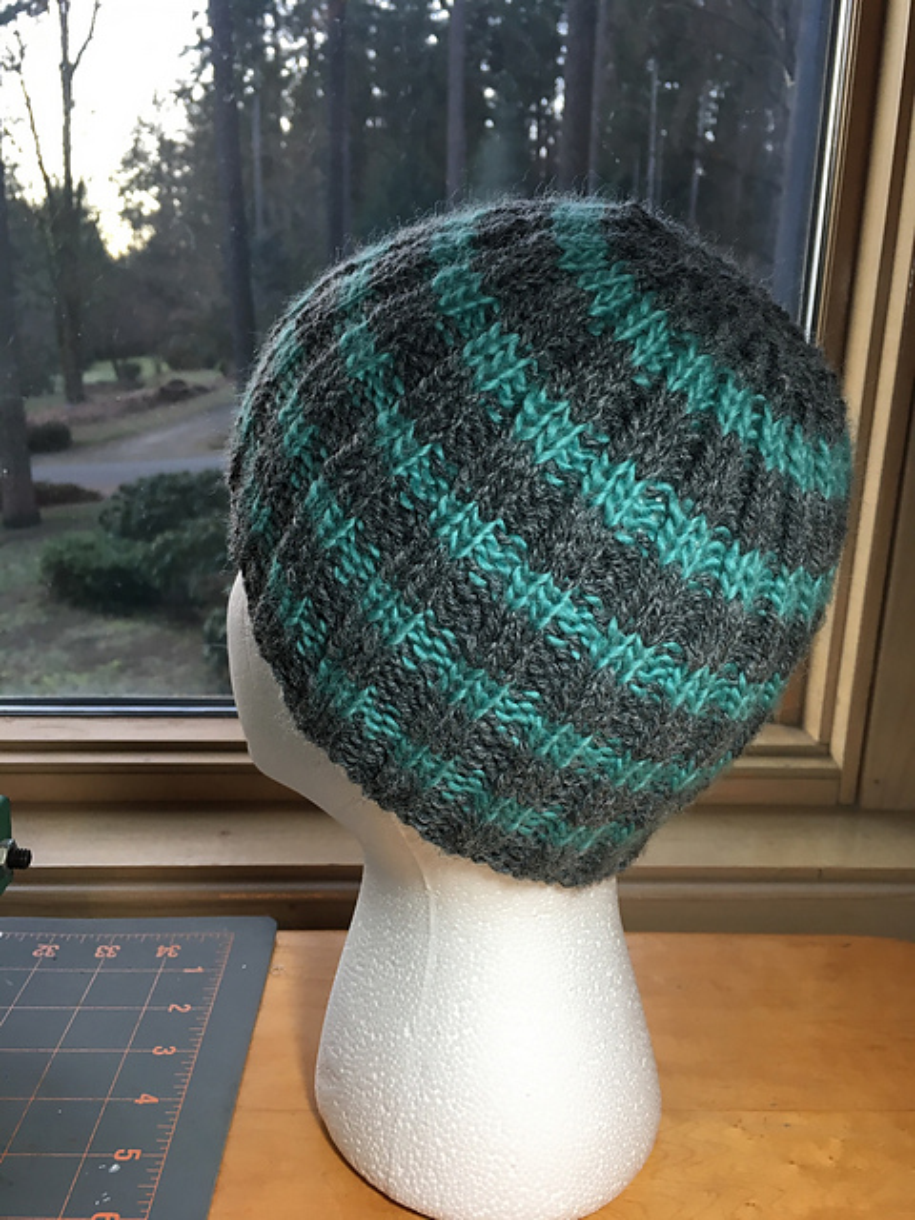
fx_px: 1022
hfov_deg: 48.2
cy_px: 610
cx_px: 458
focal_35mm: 29
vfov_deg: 61.7
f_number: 2.2
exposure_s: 1/30
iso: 50
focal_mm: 4.15
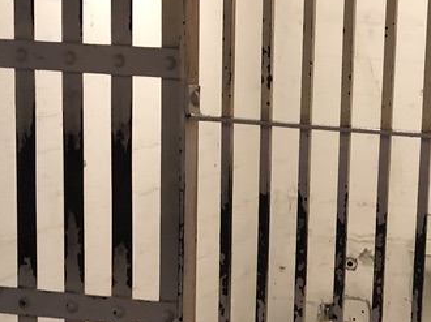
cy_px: 254
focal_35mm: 87
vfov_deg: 16.8
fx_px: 1082
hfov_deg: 21.8
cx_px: 413
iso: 100
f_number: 1.8
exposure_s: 1/9
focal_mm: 4
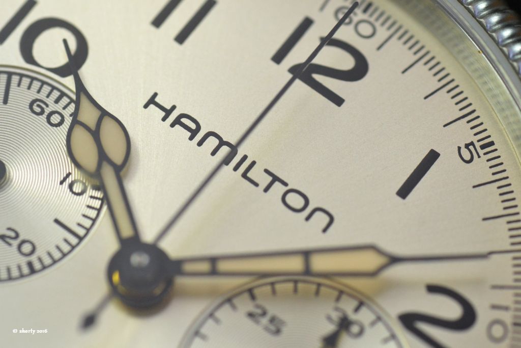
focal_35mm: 135
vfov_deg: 10.2
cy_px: 174
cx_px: 260
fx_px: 1954
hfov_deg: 15.2
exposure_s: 1/100
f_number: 16
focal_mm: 90
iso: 1600
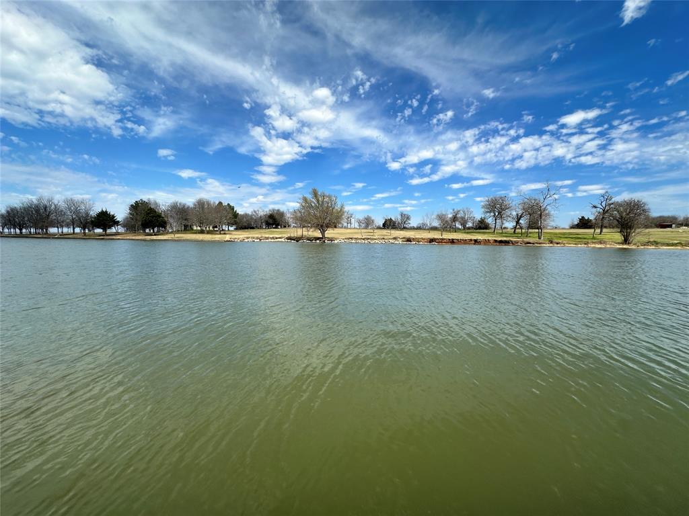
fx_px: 279
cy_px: 258
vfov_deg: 85.7
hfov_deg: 102.1
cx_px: 344
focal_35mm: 14
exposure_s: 1/2564
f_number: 2.2
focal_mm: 2.22
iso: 50
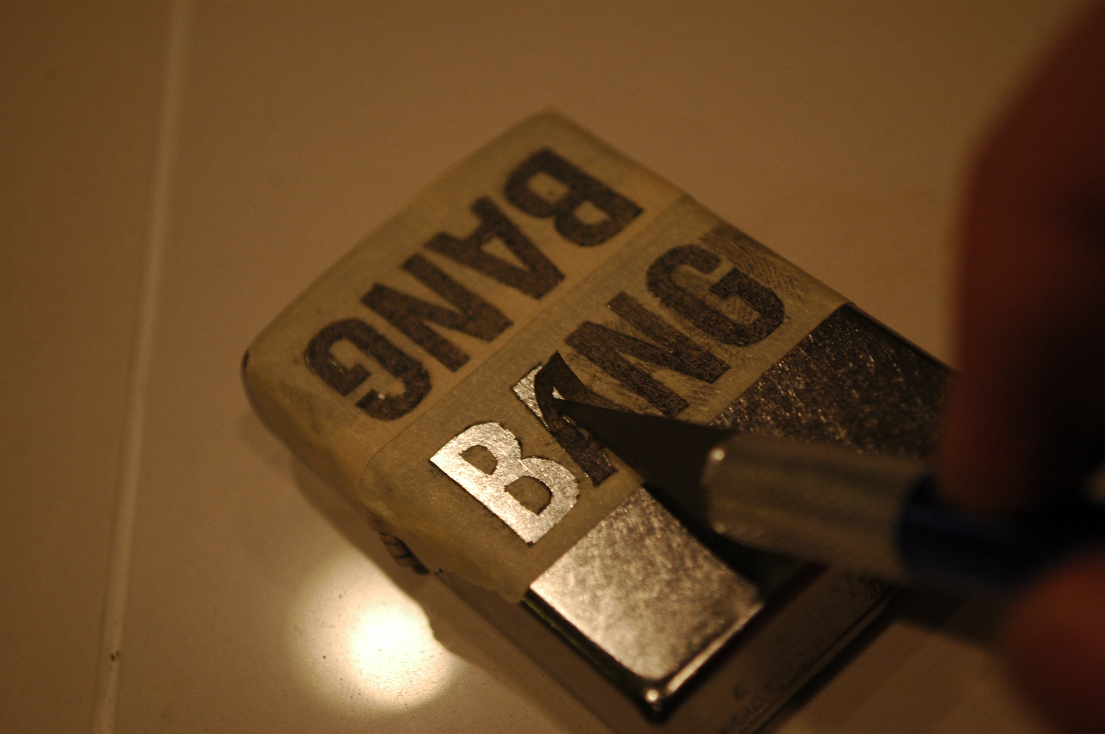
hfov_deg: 24.6
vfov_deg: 16.5
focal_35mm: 82
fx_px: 2530
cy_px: 367
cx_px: 552
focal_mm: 55
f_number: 5.6
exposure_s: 1/30
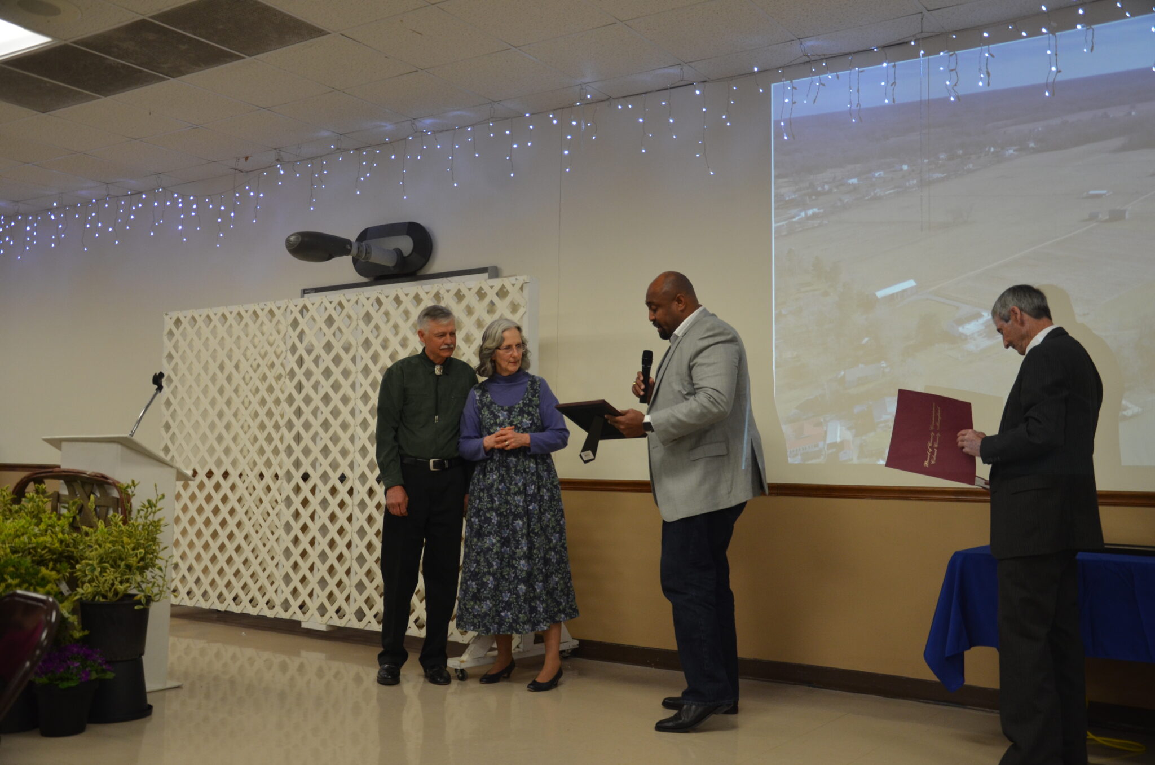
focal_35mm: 36
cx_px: 578
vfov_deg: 36.7
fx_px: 1152
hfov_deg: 53.2
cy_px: 382
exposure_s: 1/60
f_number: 4
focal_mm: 24
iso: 640
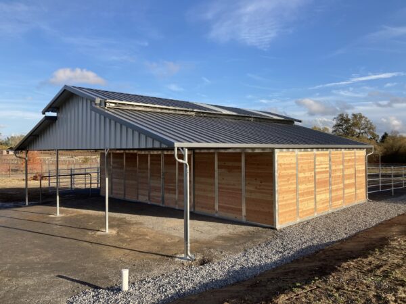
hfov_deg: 63.4
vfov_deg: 49.7
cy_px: 152
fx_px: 328
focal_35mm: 28
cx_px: 203
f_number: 1.8
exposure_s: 1/1297
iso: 20
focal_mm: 3.99
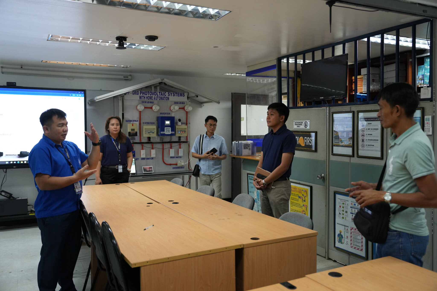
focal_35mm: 32
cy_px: 146
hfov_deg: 58.7
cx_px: 218
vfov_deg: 41.1
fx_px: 388
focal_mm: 32
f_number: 2.8
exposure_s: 1/160
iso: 1600
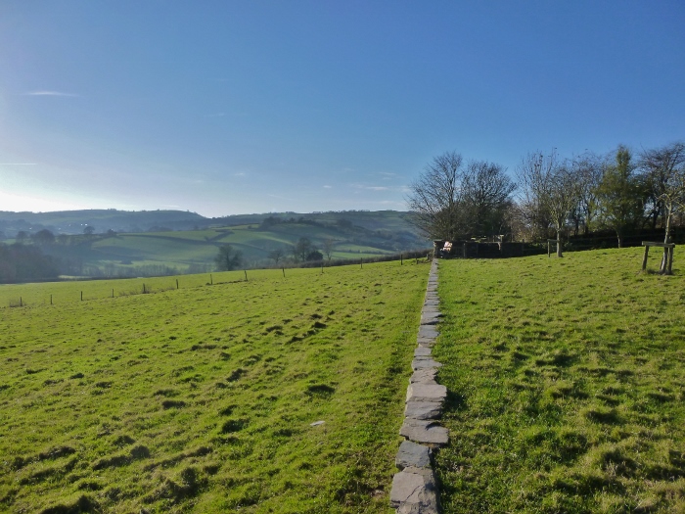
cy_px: 257
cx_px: 342
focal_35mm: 25
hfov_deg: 69.4
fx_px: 495
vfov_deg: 54.9
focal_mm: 4.5
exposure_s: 1/1300
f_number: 3.1
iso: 160
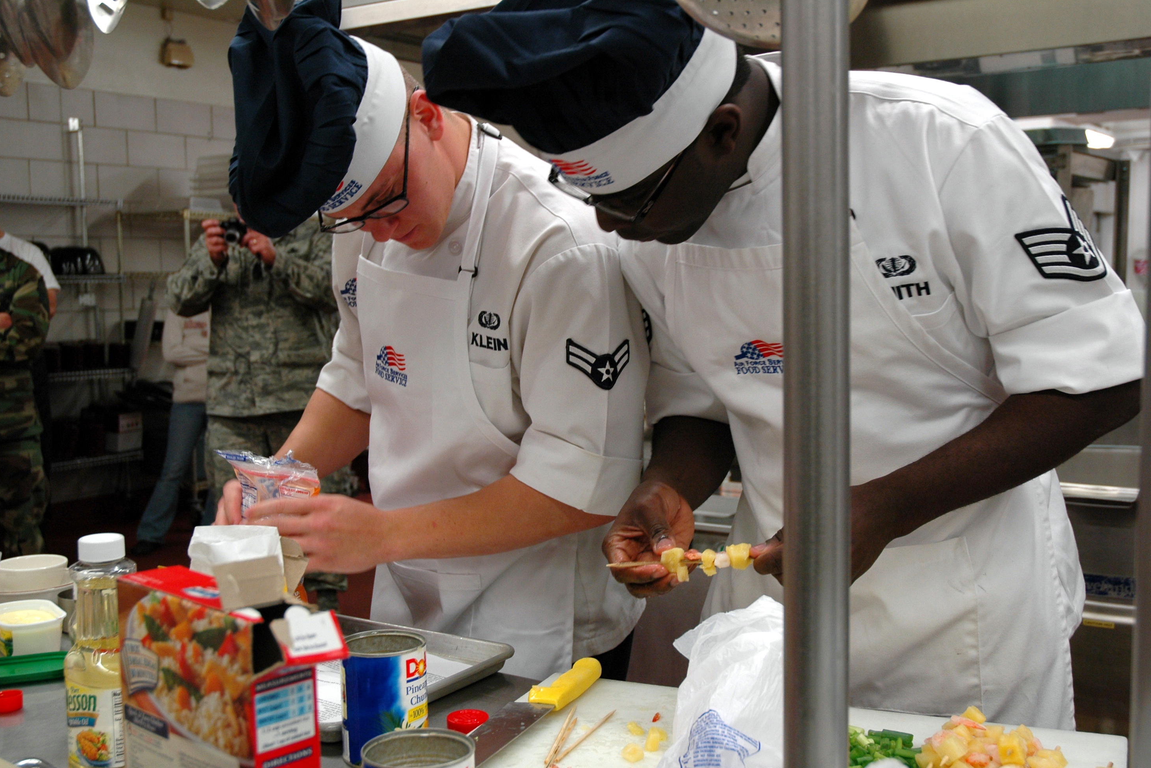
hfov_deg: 46.9
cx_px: 573
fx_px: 1327
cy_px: 378
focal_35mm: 42
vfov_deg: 32.3
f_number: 4
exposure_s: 1/60
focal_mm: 27
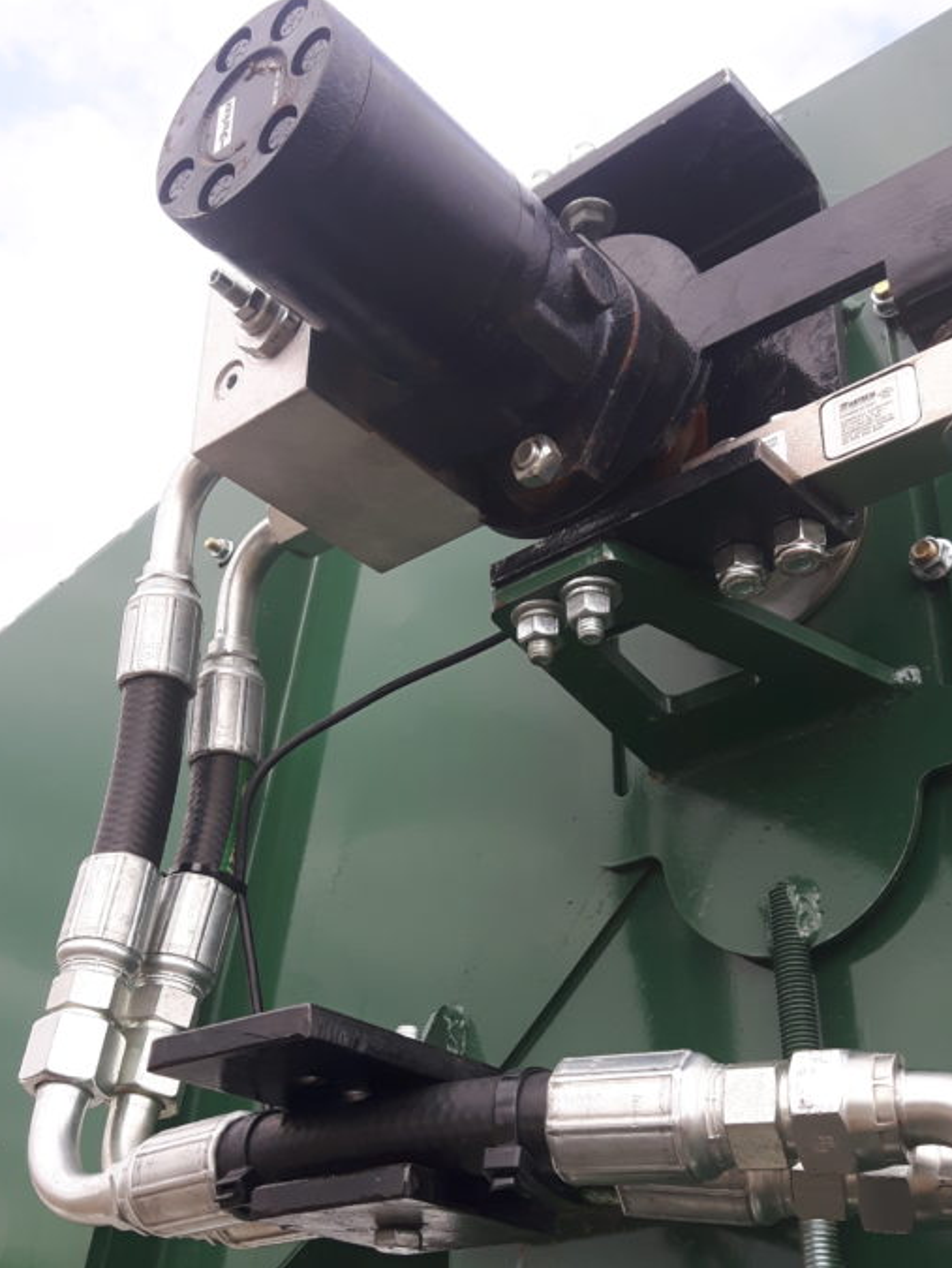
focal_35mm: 47
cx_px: 488
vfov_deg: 40.4
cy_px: 688
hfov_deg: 30.9
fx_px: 1722
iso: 40
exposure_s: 1/451
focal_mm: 3.7
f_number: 1.9
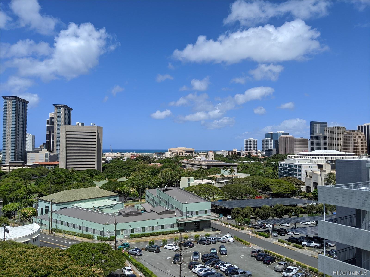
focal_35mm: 27
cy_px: 138
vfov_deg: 51.4
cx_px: 185
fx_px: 289
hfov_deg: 65.3
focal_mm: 4.44
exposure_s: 1/4695
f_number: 1.8
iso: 52
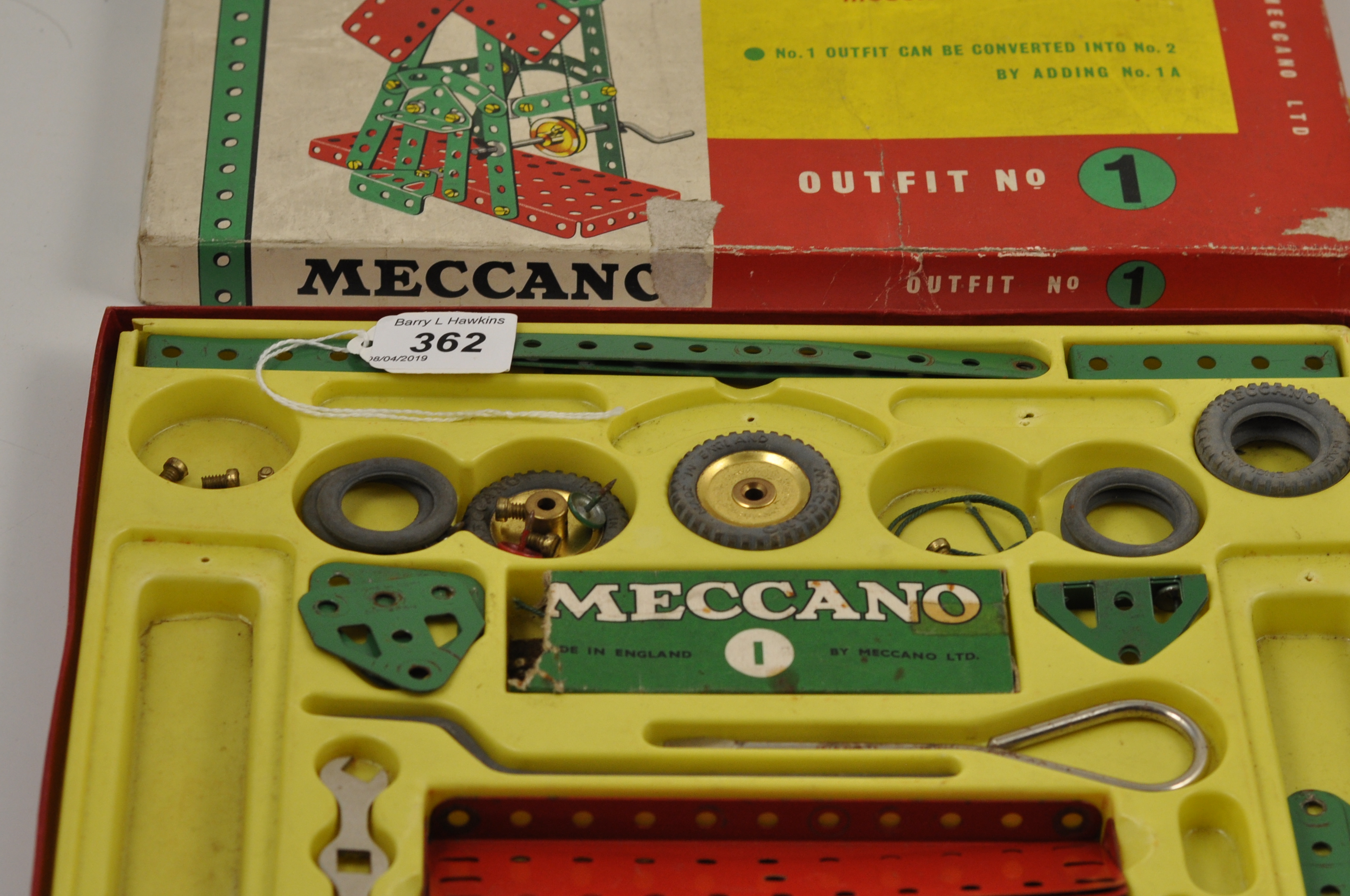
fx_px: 3858
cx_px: 911
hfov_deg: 19.8
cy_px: 350
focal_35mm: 103
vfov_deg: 13.3
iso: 400
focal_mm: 50
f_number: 5.6
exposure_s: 1/125
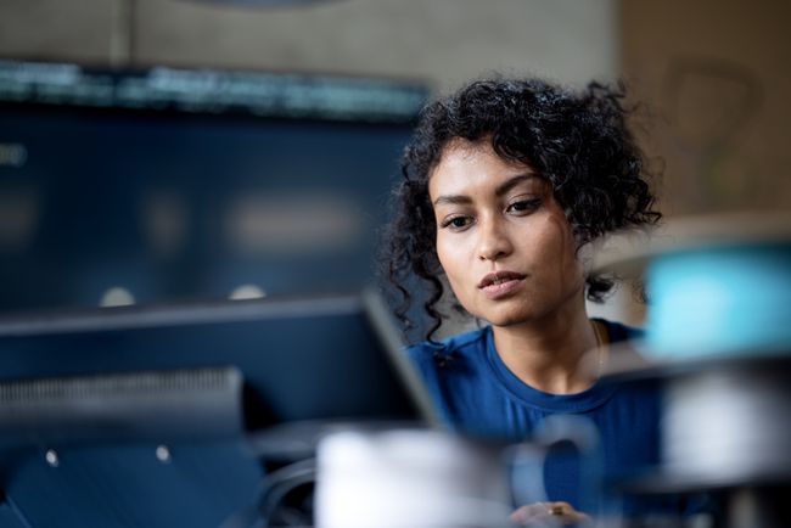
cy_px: 264
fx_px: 1868
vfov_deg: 16.1
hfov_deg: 23.9
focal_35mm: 85
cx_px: 396
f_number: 2
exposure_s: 1/160
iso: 320
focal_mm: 85
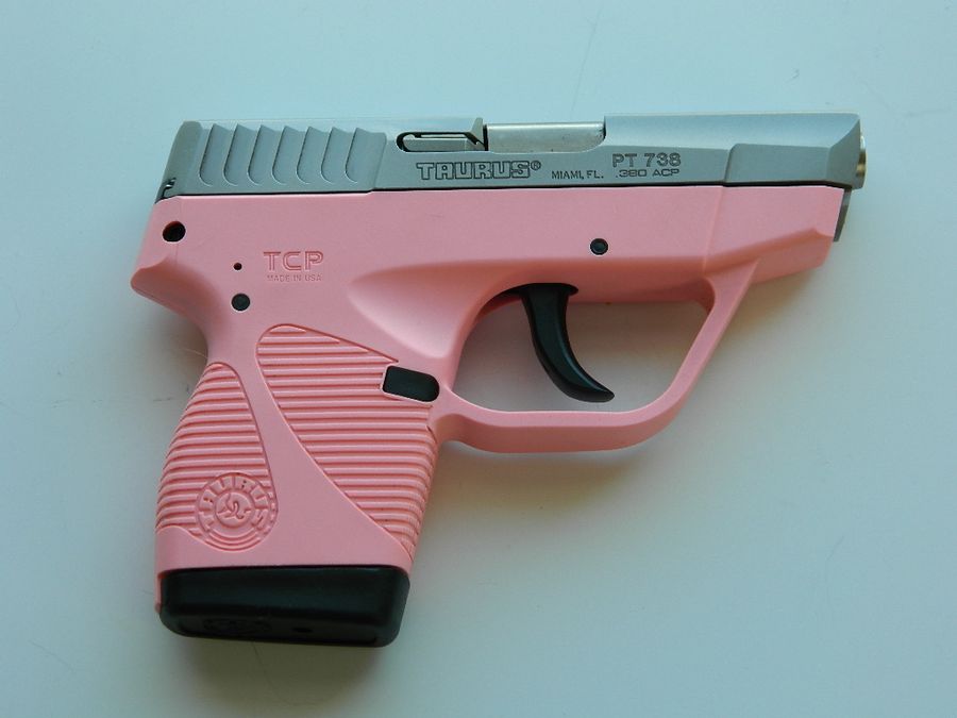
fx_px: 2848
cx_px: 478
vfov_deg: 14.4
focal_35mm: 103
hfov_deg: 19.1
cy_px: 359
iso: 80
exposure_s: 1/80
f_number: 4.5
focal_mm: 18.6
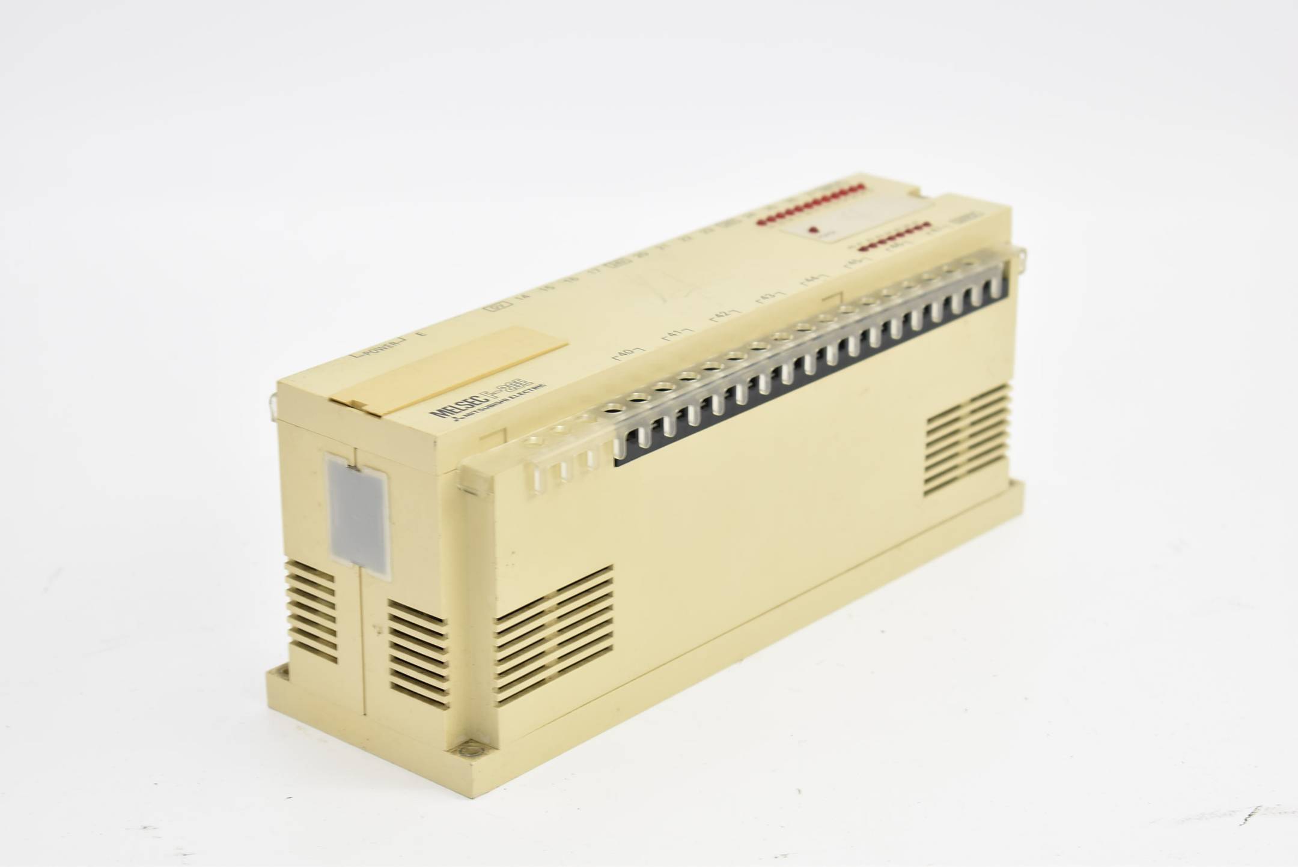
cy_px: 434
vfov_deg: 16.6
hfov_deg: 24.6
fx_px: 2977
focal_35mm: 82
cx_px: 649
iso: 100
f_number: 5.6
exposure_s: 1/15
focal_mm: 55
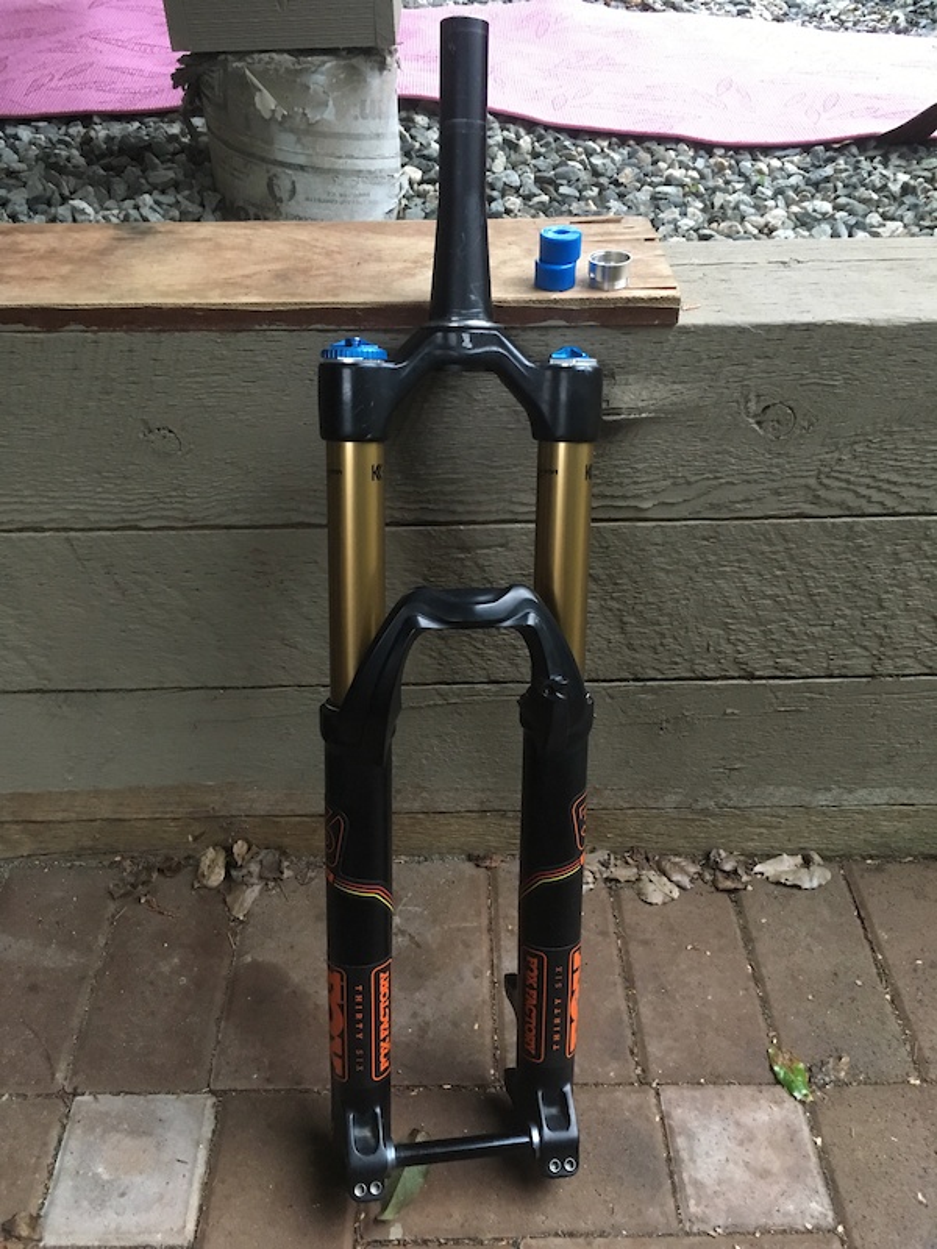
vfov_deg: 61.7
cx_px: 468
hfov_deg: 48.2
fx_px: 1047
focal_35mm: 29
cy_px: 624
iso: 200
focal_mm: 4.15
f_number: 2.2
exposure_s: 1/15
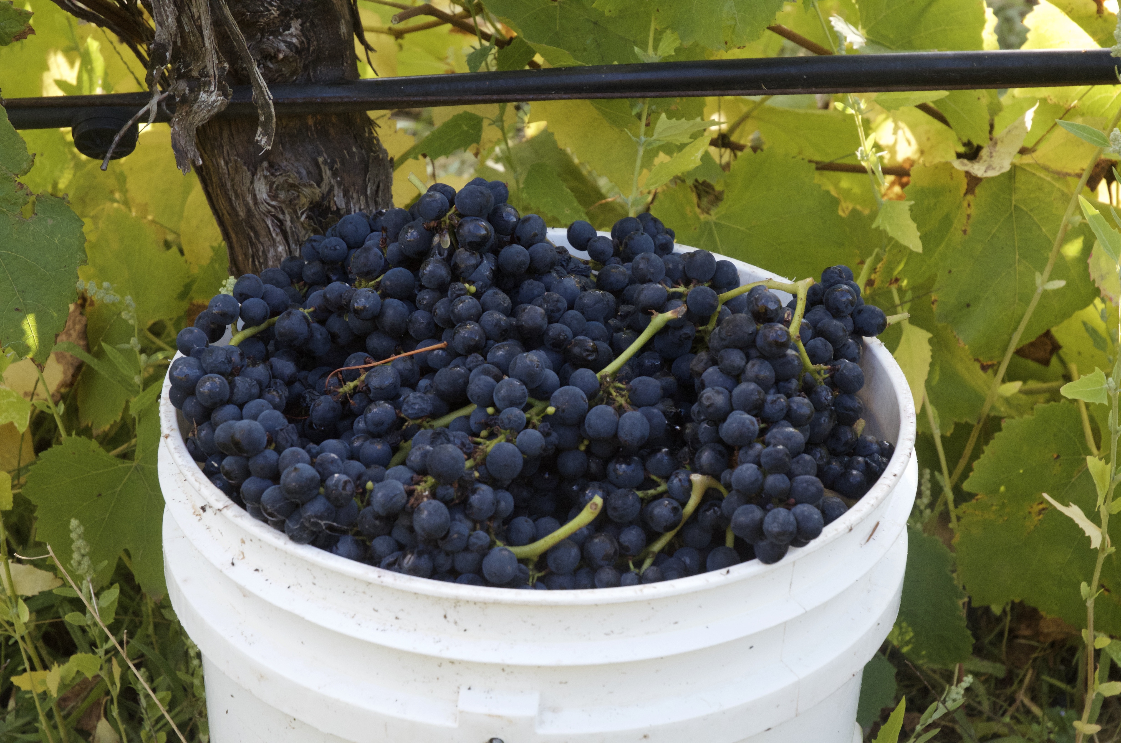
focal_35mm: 78
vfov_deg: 17.4
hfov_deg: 26.0
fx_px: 2424
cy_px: 372
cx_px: 560
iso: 2000
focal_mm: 52
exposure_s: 1/320
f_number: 9
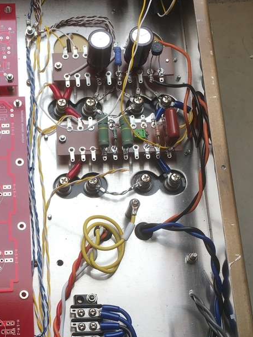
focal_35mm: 57
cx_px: 43
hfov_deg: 25.1
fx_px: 556
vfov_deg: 33.3
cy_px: 239
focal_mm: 4.15
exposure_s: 1/120
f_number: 2.2
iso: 25
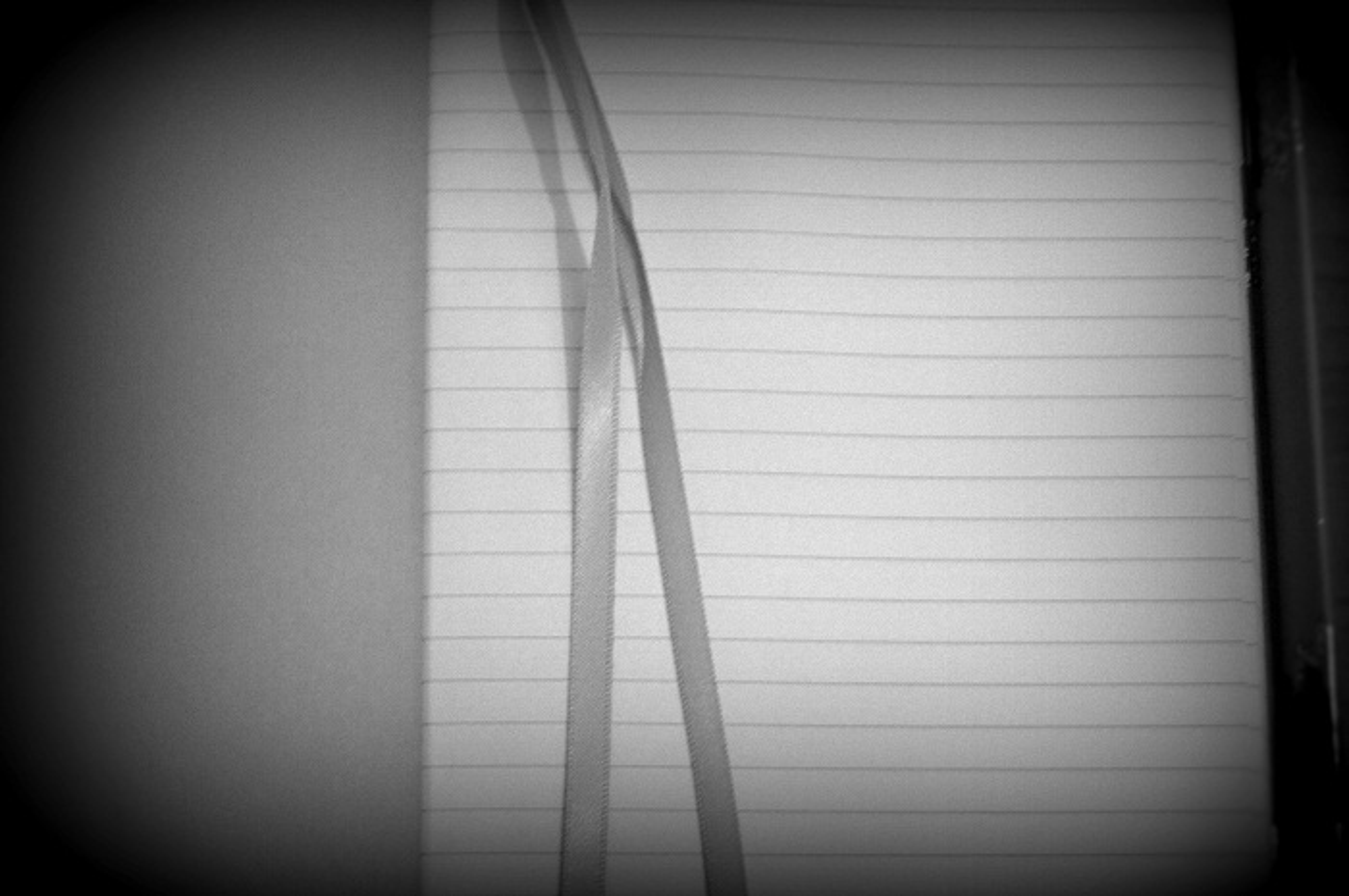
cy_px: 448
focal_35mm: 78
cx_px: 674
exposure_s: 1/13
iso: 3200
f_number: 5.6
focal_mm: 52
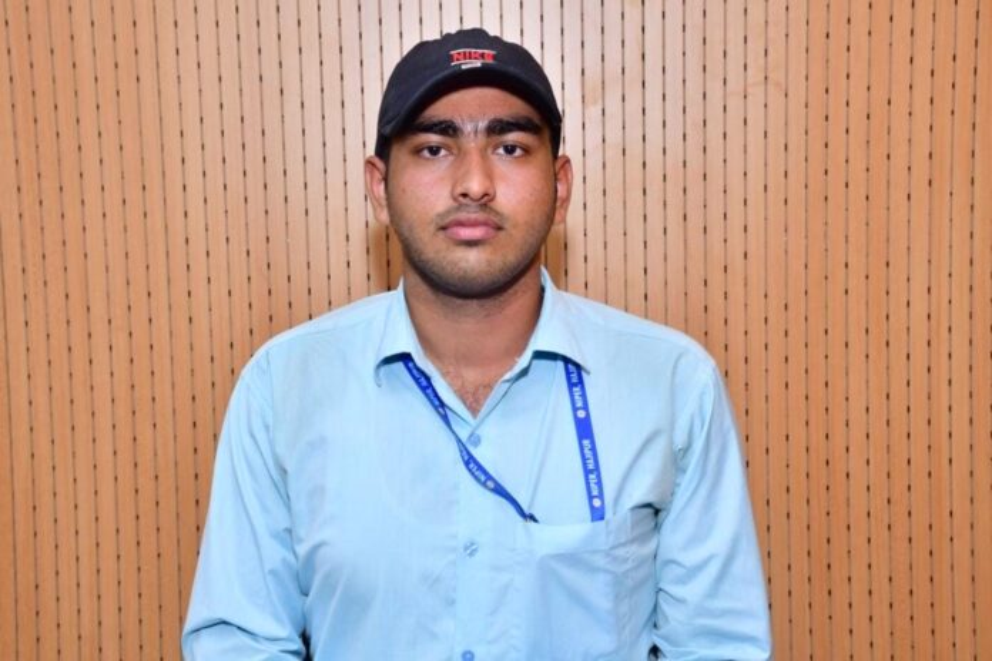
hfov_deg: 33.4
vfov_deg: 22.6
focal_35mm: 60
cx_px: 496
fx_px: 1653
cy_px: 330
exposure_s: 1/100
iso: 1000
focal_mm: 40
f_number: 8
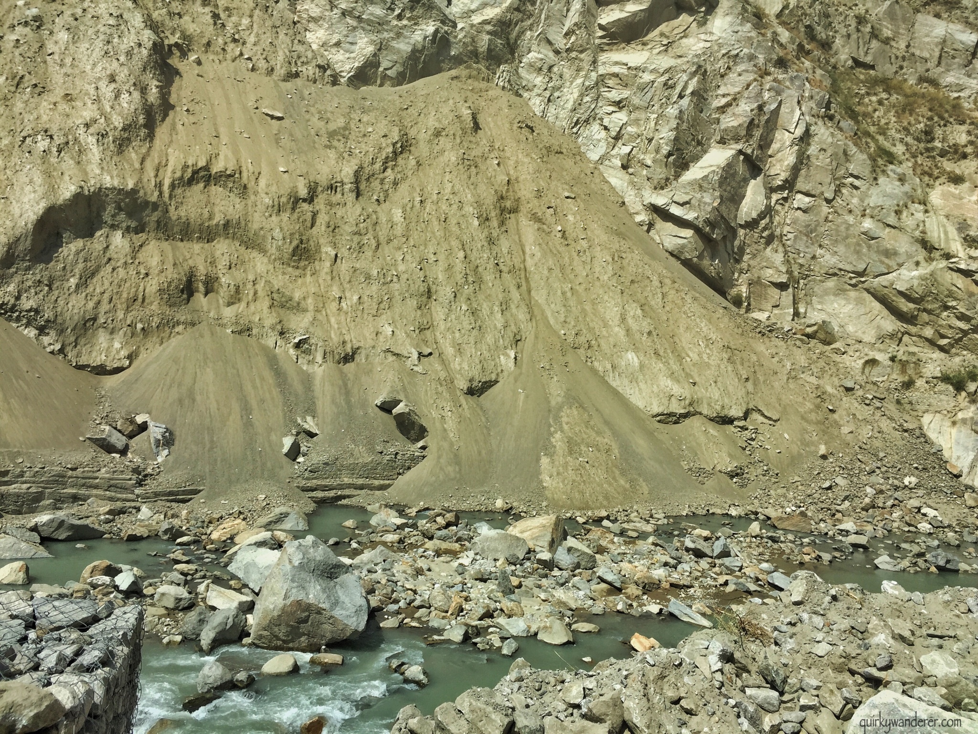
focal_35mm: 29
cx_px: 489
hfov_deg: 61.7
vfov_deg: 48.2
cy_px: 367
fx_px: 819
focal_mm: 4.15
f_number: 2.2
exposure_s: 1/2825
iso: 32
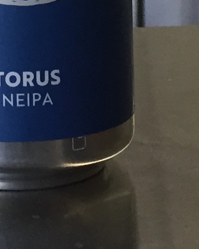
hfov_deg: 8.7
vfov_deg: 10.0
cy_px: -290
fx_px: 1296
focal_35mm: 176
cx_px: -48
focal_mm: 4.15
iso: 50
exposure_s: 1/30
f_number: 2.2
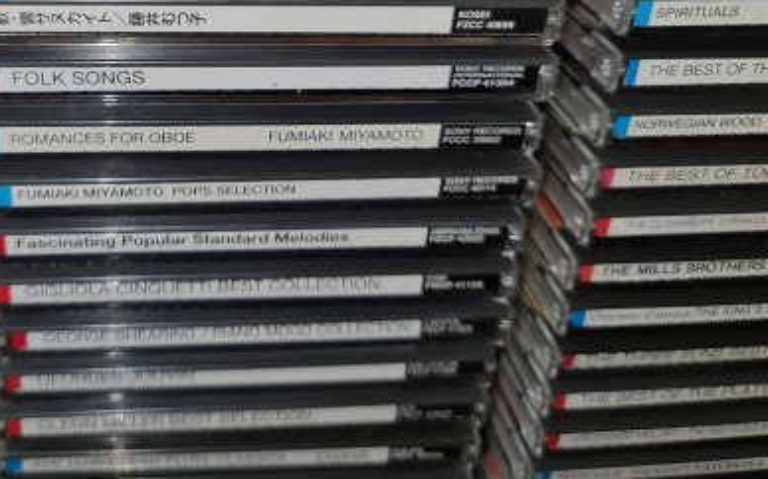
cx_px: 222
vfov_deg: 30.0
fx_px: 858
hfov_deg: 47.0
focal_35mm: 41
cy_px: 59
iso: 160
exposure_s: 1/100
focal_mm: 7
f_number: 1.8
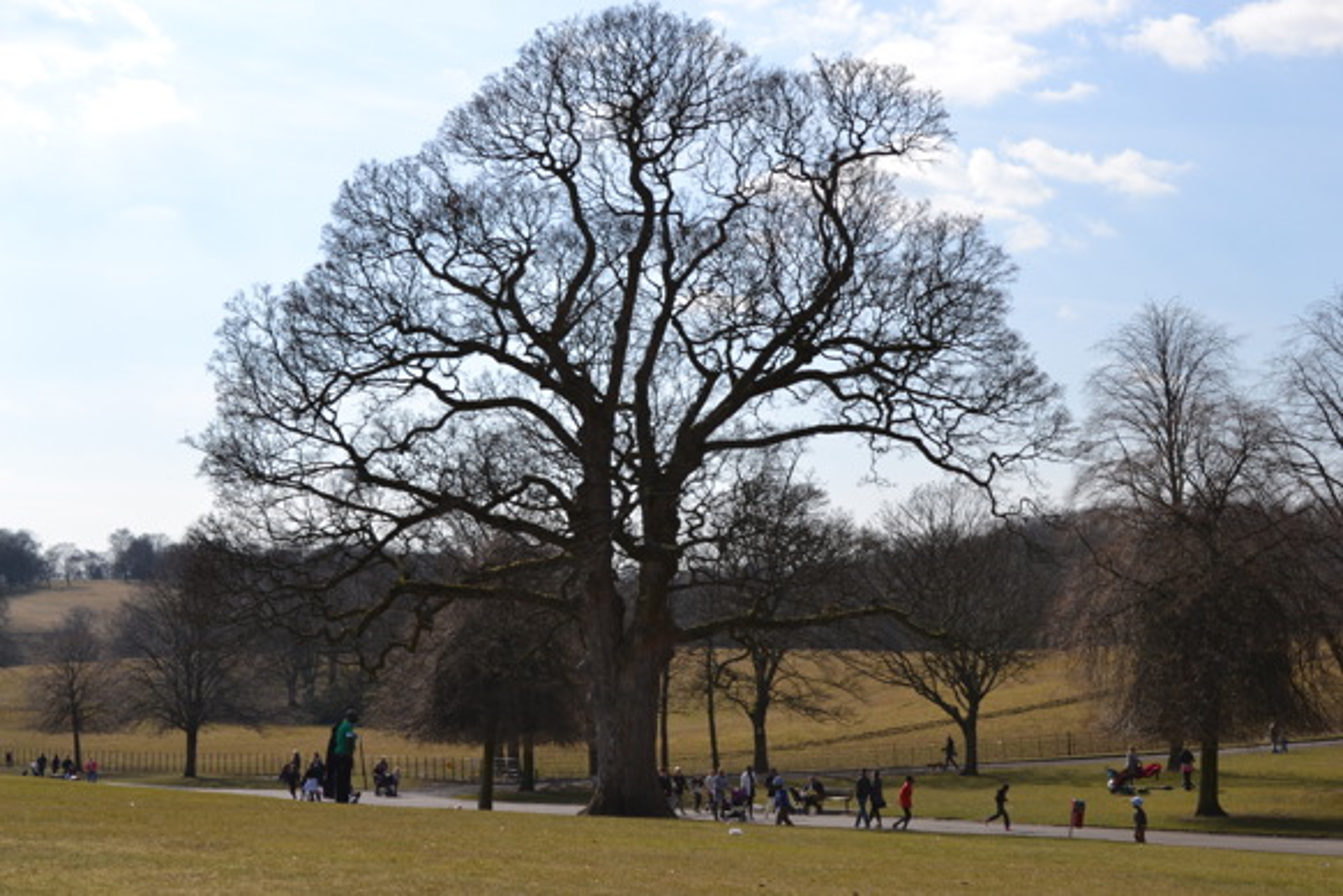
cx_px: 672
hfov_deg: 35.1
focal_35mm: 57
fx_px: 2126
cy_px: 448
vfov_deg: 23.8
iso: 100
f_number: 10
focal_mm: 38
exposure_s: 1/200
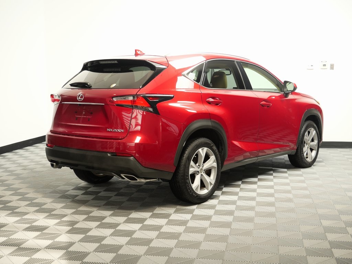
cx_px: 176
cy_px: 132
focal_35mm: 46
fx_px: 468
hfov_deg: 41.2
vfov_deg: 31.5
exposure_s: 1/200
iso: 400
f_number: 5
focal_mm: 23
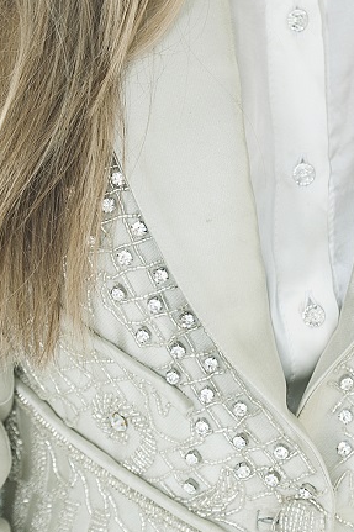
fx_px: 3498
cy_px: -46
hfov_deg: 5.8
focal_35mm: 237
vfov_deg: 8.6
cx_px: 290
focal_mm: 100
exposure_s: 1/125
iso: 320
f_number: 3.5
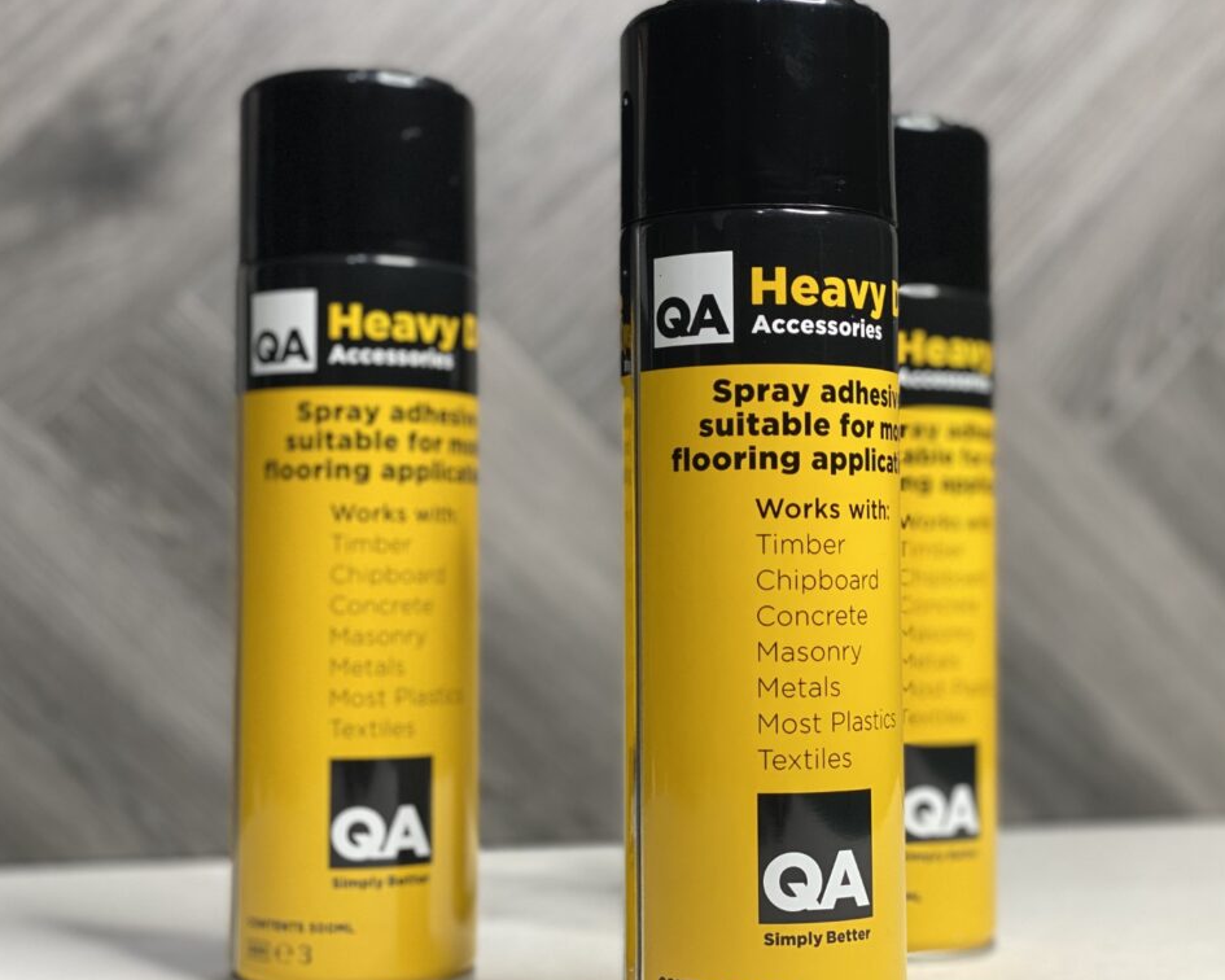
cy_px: 493
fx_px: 1994
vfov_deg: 27.6
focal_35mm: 55
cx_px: 638
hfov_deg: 34.1
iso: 160
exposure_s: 1/100
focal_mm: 6
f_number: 2
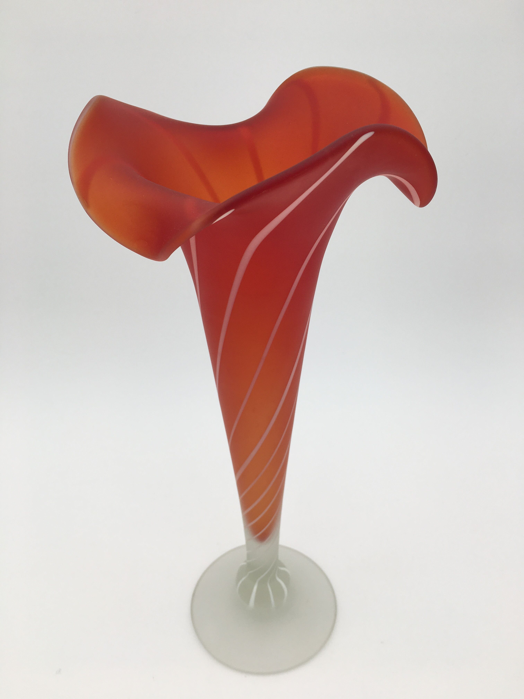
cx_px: 262
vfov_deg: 61.7
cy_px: 350
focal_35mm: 29
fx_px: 585
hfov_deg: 48.2
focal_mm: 4.15
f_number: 2.2
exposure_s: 1/313
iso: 25
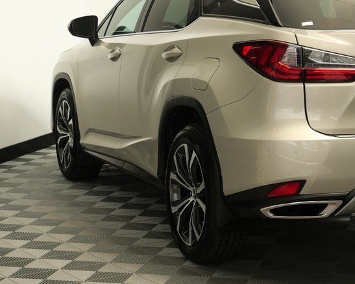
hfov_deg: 22.5
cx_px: 269
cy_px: 120
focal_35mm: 84
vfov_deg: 18.3
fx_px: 883
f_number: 5
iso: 250
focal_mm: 23
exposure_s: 1/200
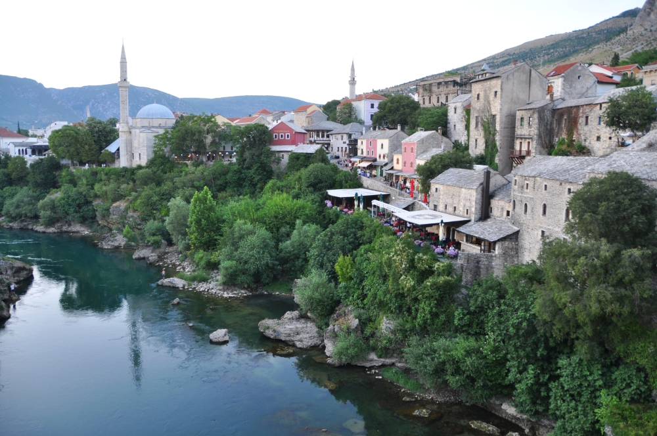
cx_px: 328
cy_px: 218
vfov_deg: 47.8
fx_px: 492
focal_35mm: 27
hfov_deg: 67.4
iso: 250
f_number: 3.5
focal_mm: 18
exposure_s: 1/50
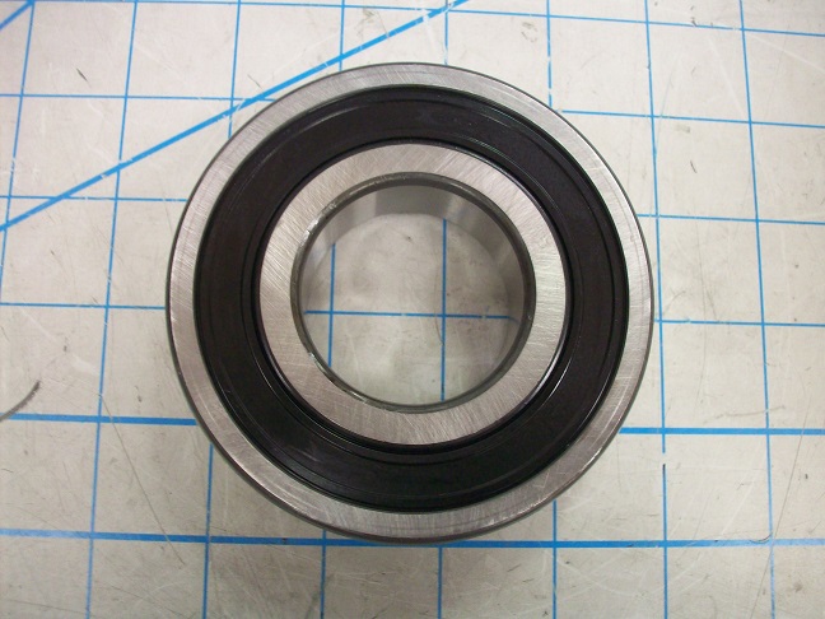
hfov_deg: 50.1
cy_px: 310
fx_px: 882
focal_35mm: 37
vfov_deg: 38.7
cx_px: 412
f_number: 2.8
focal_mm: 6.2
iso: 160
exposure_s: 1/21
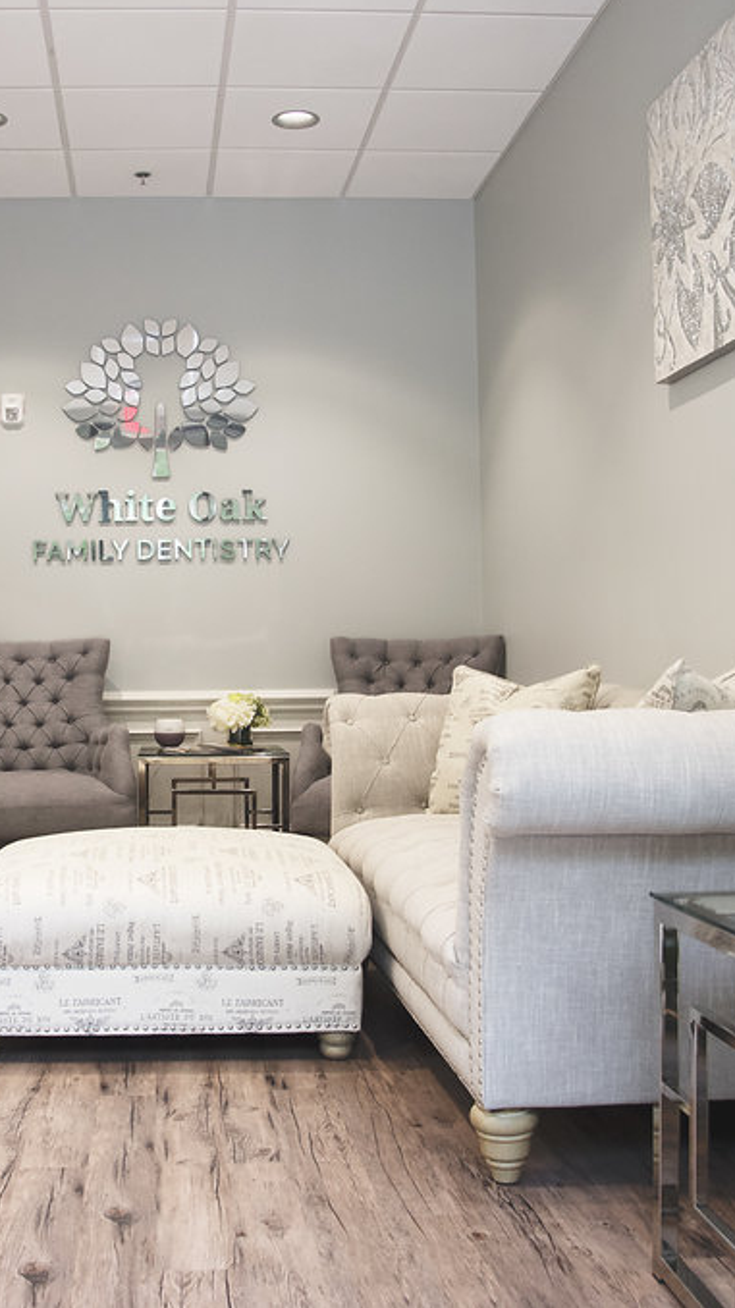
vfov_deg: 52.8
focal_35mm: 38
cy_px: 650
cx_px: 191
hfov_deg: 30.7
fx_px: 1318
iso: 800
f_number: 5
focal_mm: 24
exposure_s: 1/100
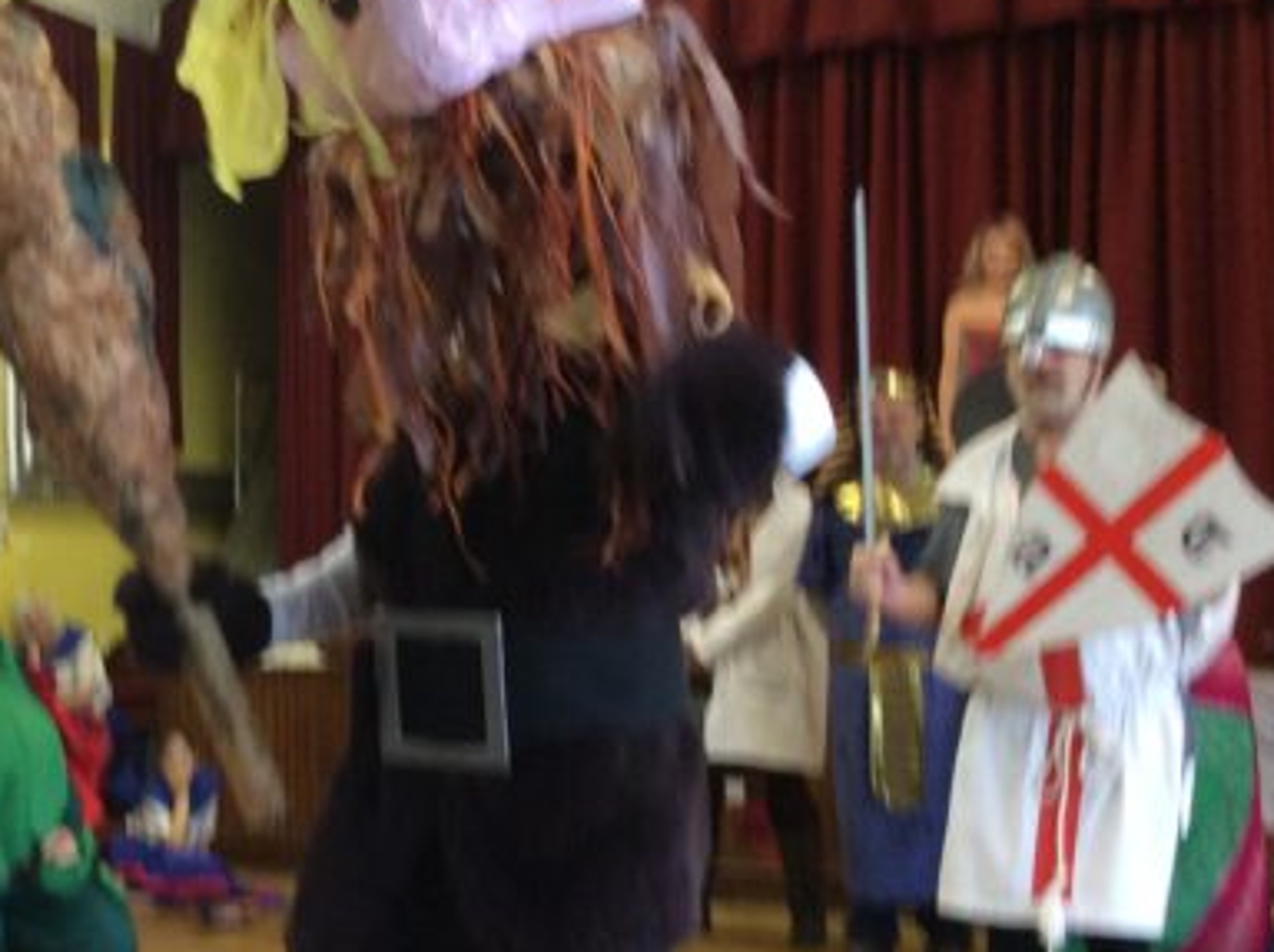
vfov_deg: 22.8
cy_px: 584
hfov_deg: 29.4
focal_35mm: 64
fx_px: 2353
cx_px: 199
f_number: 2.4
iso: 125
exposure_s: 1/25
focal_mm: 3.3
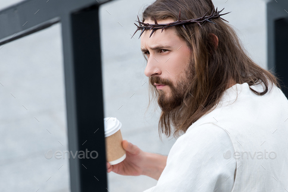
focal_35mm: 338
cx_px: 159
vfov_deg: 4.1
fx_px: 2705
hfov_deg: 6.1
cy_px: 150
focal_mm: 185
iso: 100
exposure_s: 1/400
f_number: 4
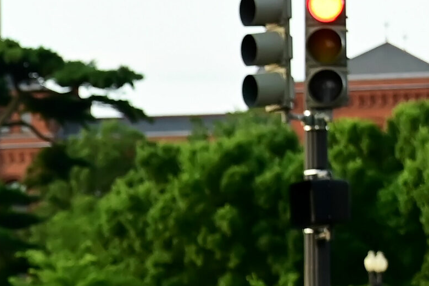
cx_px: -610
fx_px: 4371
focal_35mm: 367
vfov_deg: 3.7
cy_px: 439
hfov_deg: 5.4
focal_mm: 70
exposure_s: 1/2000
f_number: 4
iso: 1400
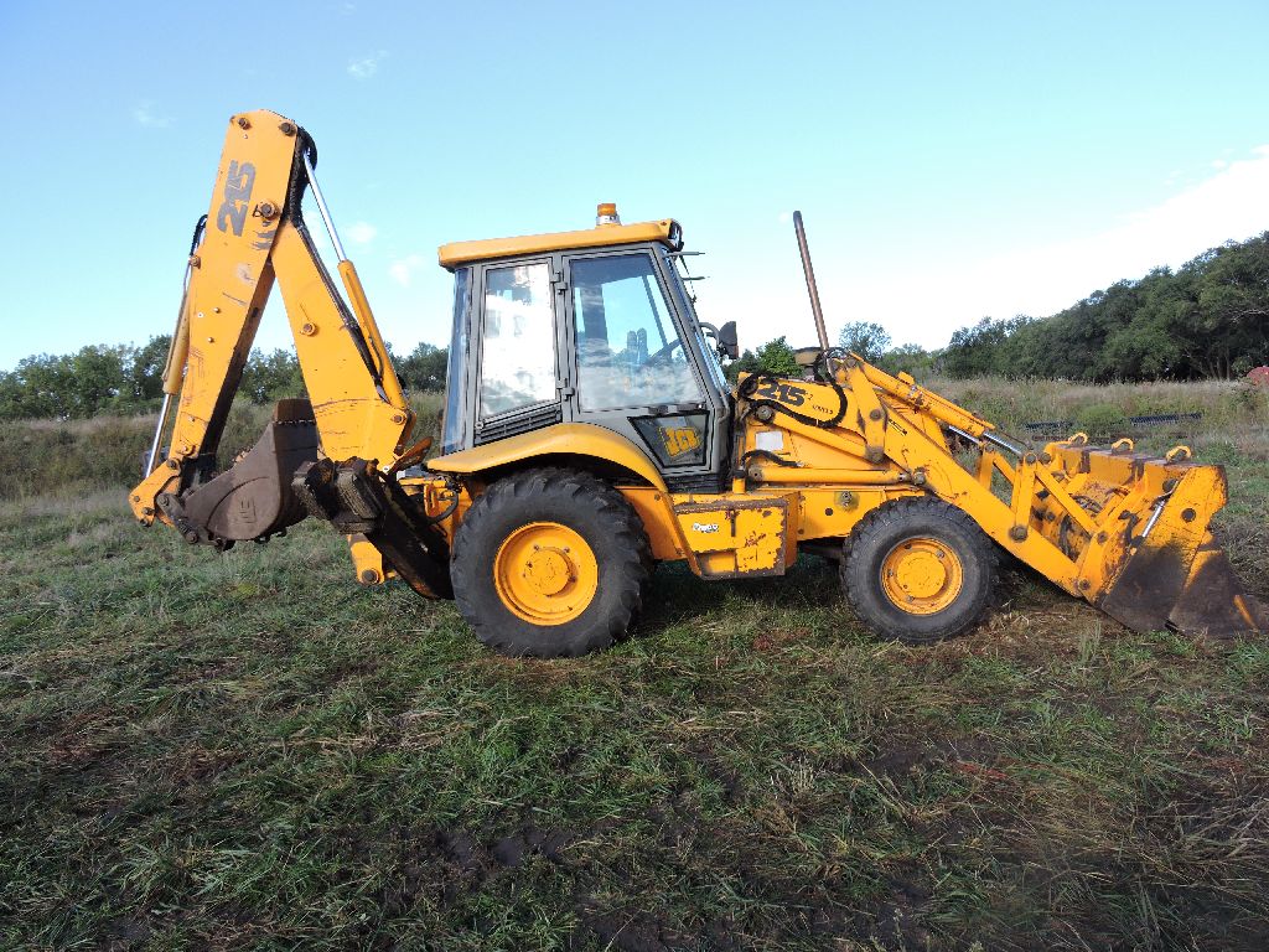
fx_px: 880
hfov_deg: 71.6
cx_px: 634
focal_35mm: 24
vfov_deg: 56.8
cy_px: 476
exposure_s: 1/320
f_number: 3.3
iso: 100
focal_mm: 4.3
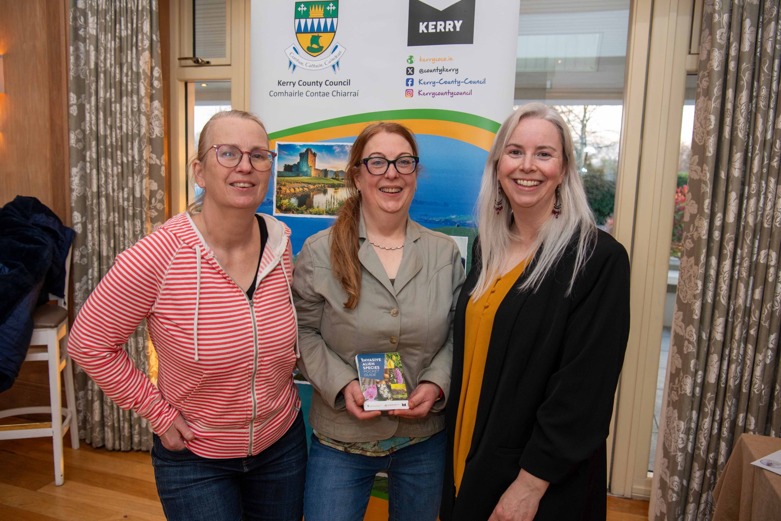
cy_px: 260
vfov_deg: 45.0
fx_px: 629
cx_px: 390
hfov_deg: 63.7
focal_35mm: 29
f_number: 5
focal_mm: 29
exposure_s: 1/100
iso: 1250
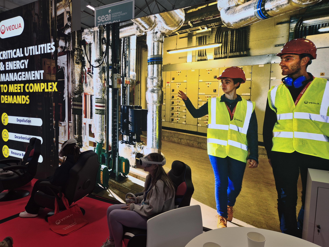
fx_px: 219
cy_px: 124
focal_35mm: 23
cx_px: 164
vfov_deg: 58.9
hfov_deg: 73.9
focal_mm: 5.4
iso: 40
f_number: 1.8
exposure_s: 1/100
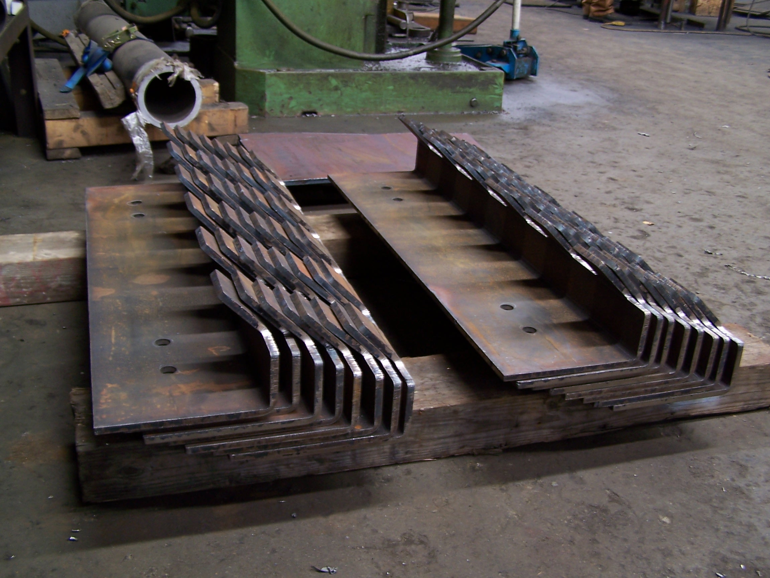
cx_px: 385
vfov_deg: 37.7
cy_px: 289
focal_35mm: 38
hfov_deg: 49.0
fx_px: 845
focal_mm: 6.3
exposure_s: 1/2
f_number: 2.8
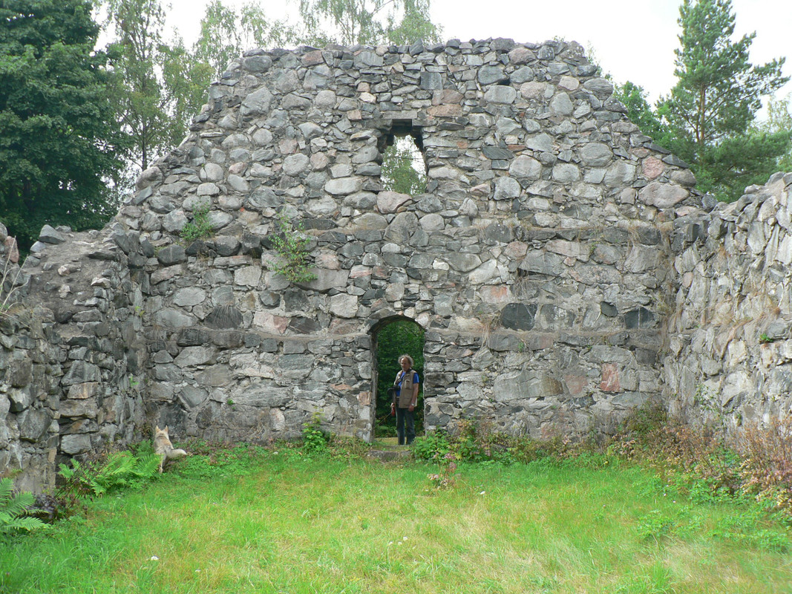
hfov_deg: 51.4
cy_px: 297
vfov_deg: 39.6
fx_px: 824
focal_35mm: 36
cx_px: 396
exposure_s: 1/100
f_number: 4
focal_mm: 6
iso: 80
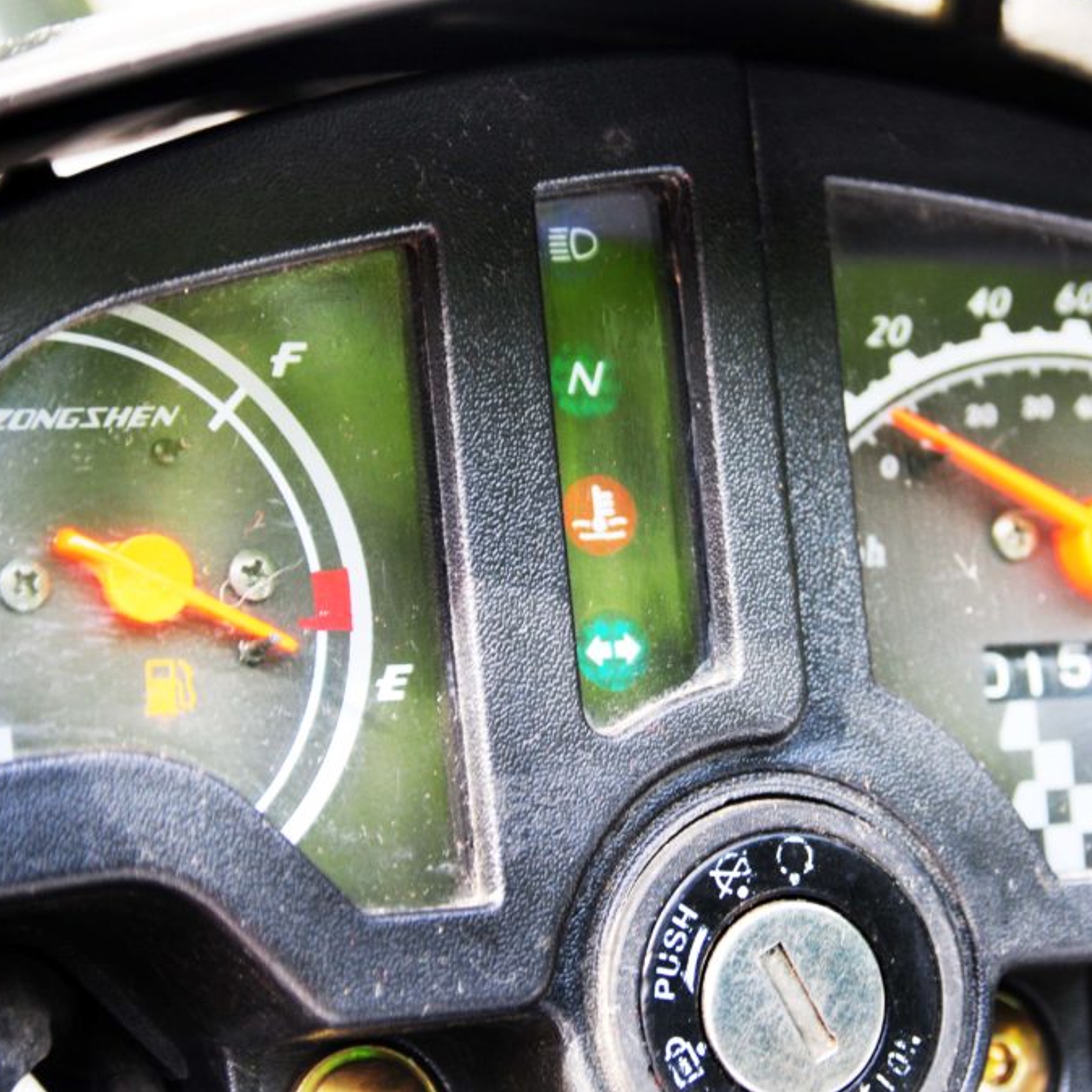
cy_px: 543
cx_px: 758
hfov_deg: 13.9
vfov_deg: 13.9
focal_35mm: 126
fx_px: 4484
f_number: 5
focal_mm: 65
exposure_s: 1/60
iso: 400
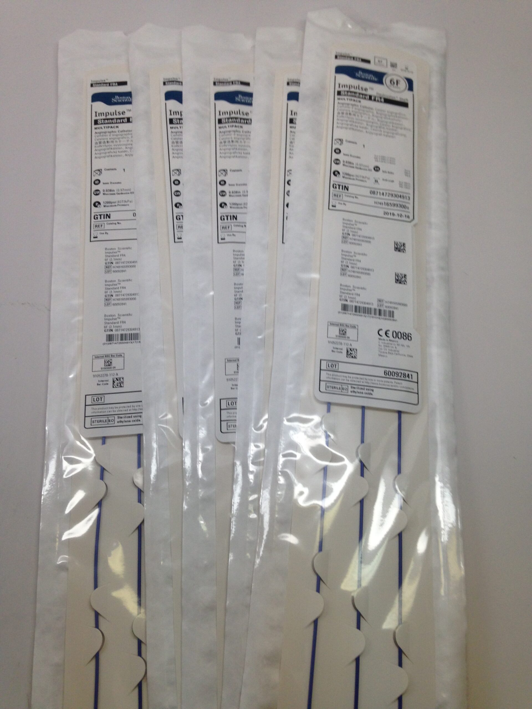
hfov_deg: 42.9
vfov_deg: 55.4
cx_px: 266
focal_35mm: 33
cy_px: 354
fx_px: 676
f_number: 2.4
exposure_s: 1/120
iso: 64
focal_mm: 4.12
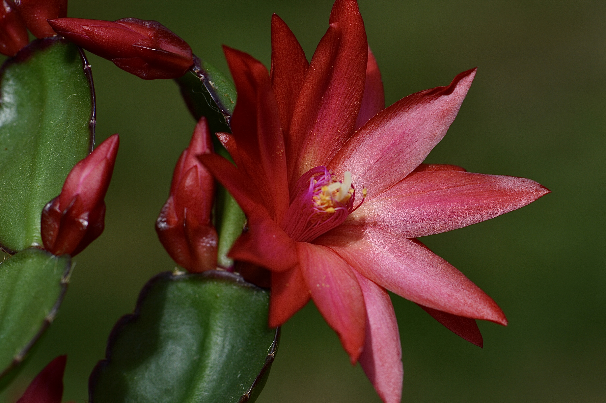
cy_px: 202
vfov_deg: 8.7
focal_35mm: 158
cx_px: 303
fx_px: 2649
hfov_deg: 13.1
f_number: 13
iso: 100
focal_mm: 105
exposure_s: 1/250
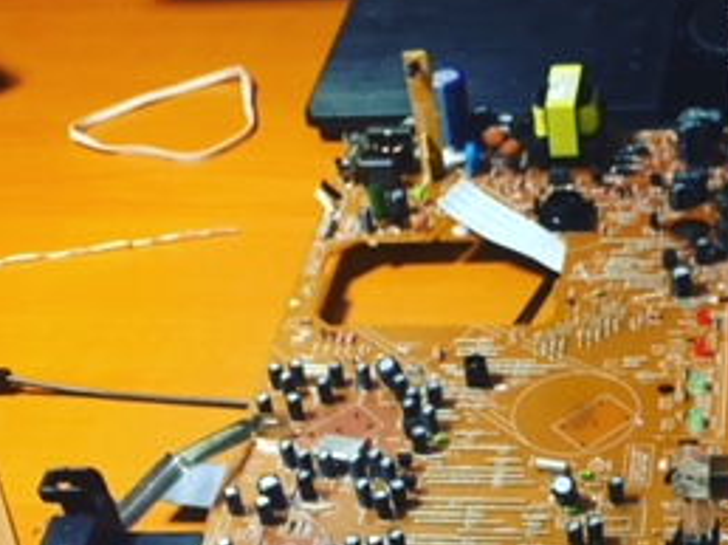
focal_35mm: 72
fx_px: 1513
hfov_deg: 26.7
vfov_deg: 19.6
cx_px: 539
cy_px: 590
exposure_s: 1/30
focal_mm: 4.15
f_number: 2.2
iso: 125
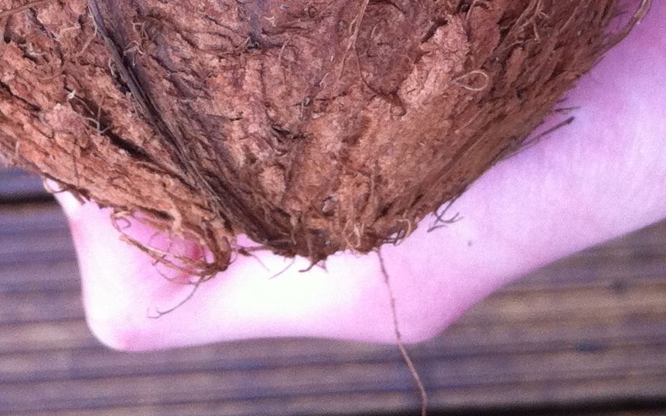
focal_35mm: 102
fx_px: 1851
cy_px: -245
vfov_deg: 12.1
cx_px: 276
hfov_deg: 20.4
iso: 125
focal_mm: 3.85
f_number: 2.8
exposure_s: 1/120
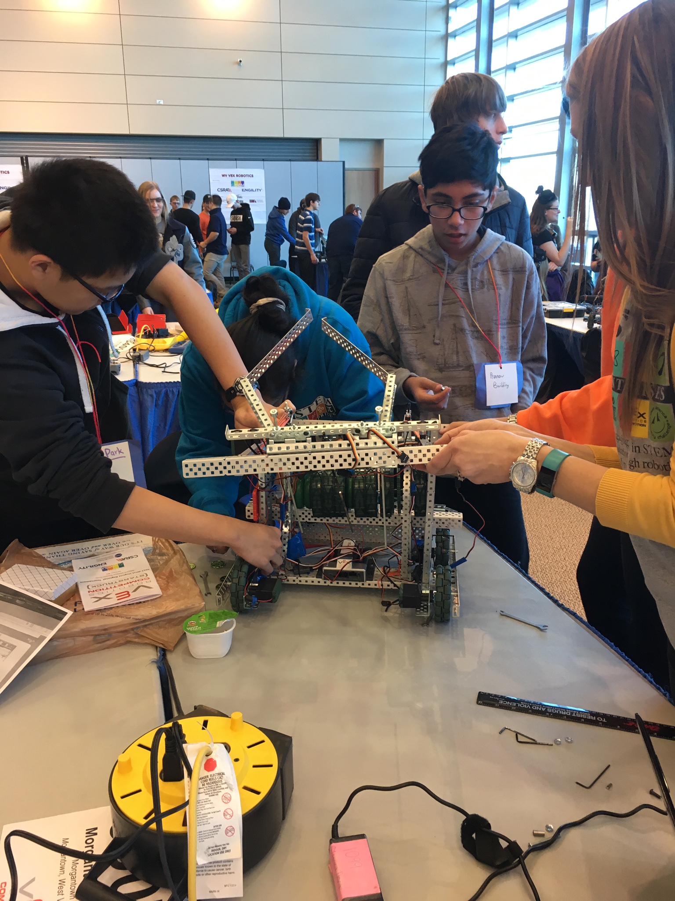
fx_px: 754
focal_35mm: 29
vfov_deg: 61.7
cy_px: 450
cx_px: 338
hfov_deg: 48.2
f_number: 2.2
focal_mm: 4.15
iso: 64
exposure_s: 1/30
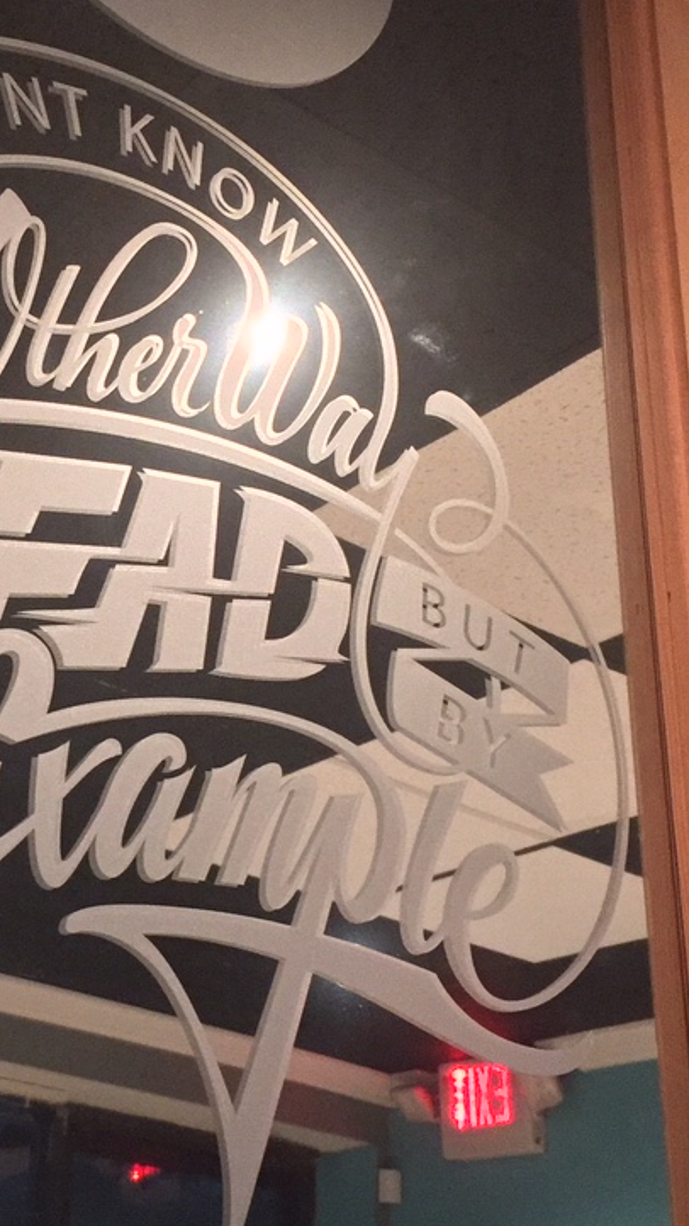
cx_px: 68
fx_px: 1819
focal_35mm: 56
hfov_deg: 21.0
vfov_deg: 37.2
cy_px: 601
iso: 320
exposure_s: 1/15
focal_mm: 4.15
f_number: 2.2
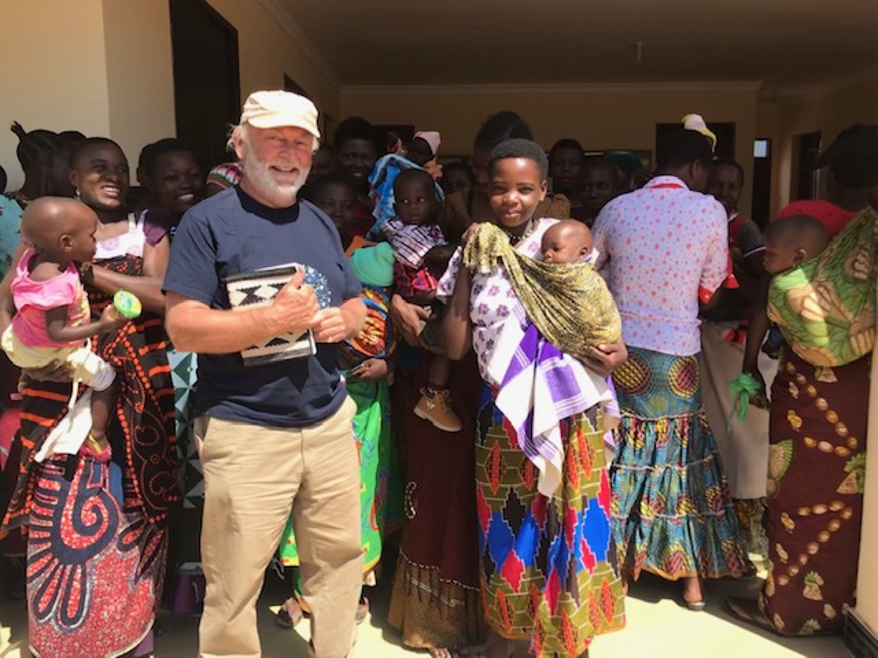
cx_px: 439
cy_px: 329
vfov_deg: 49.7
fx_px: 710
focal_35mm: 28
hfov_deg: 63.4
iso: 20
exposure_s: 1/958
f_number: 1.8
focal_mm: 3.99
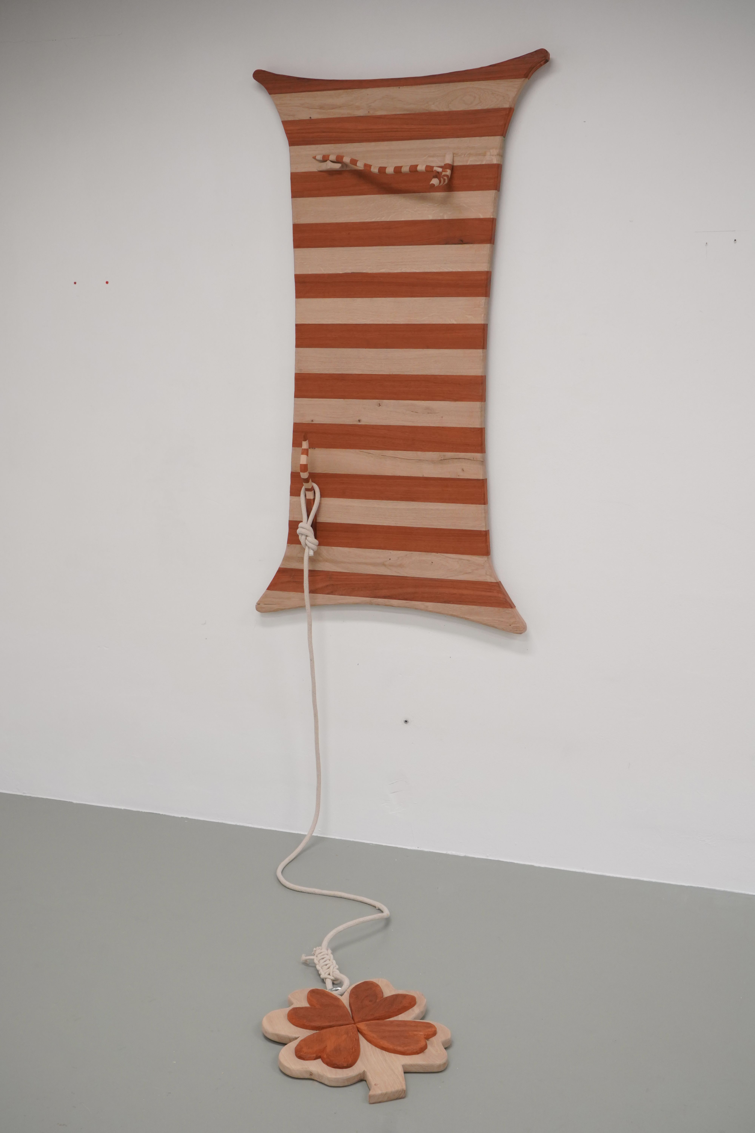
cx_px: 378
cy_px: 566
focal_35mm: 37
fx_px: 1164
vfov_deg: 51.9
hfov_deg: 35.9
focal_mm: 37
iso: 2500
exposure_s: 1/125
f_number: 6.3
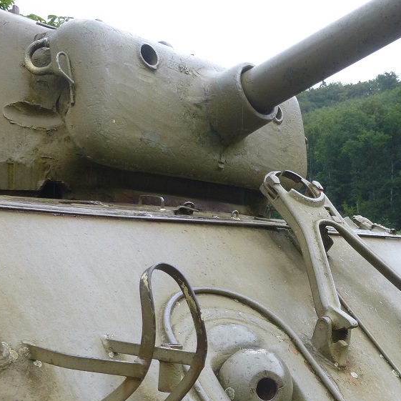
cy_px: 262
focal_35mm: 50
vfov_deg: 33.8
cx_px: 270
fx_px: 655
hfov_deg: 33.7
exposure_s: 1/100
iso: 100
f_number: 3.4
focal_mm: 5.6
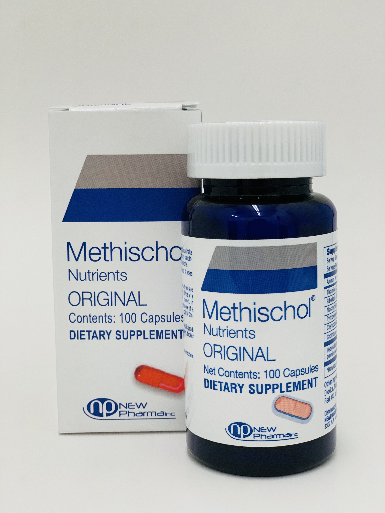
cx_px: 192
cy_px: 256
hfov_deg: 28.0
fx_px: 771
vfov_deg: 36.8
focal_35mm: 52
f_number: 2.4
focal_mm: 6
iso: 50
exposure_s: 1/120
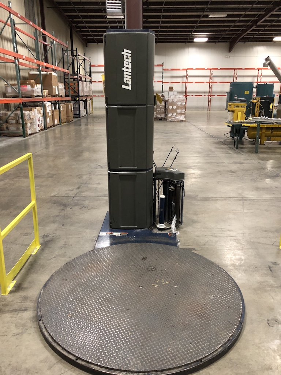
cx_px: 140
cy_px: 188
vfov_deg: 63.4
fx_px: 303
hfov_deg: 49.7
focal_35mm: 28
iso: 100
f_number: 1.8
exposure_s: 1/15
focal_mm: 4
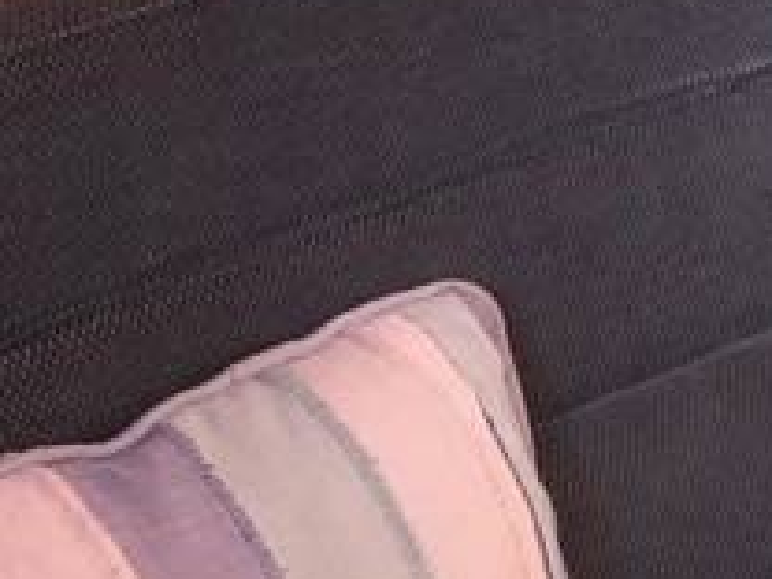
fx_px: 4037
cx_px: 1158
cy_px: 154
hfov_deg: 10.5
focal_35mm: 181
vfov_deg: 8.2
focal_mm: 3.99
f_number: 1.8
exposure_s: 1/17
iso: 50
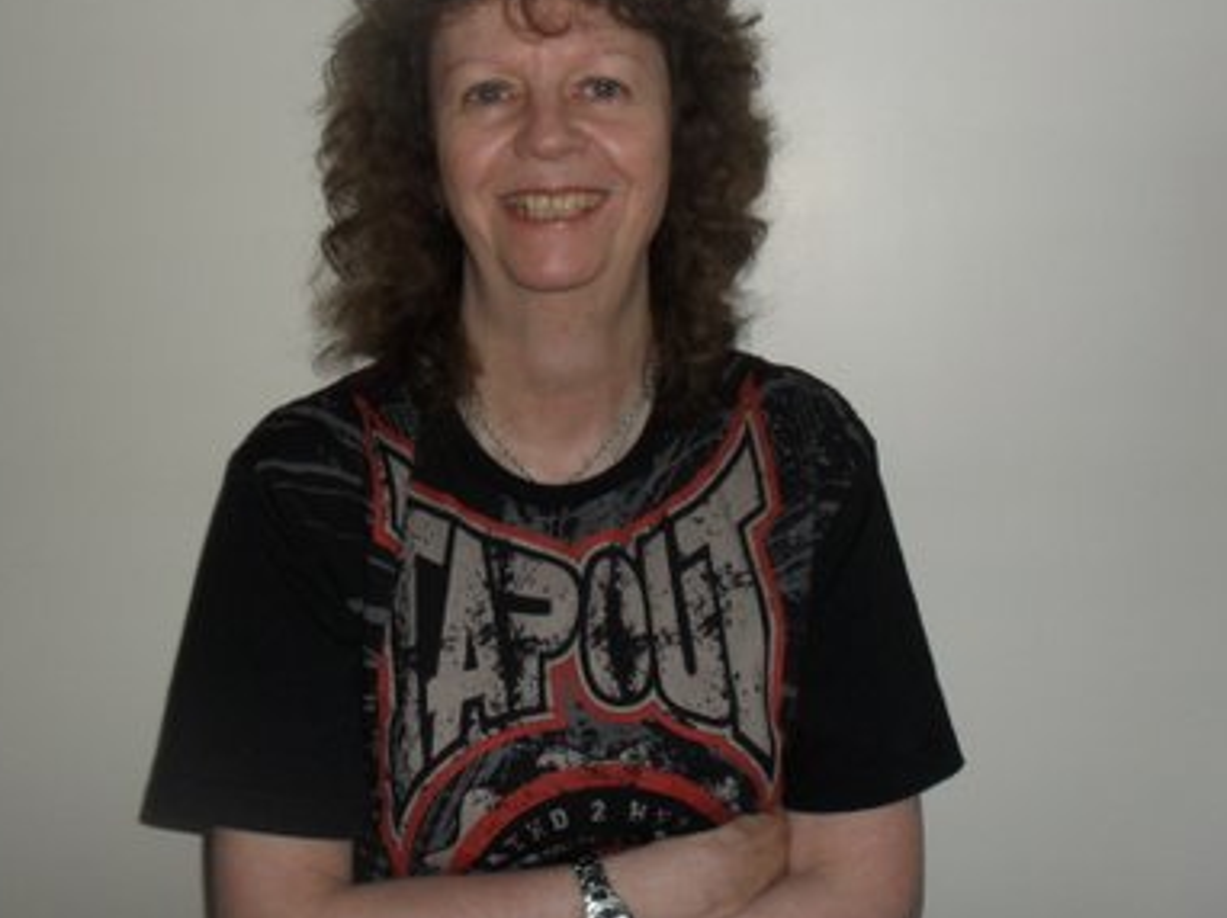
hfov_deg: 43.0
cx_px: 620
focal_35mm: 44
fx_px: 1559
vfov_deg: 32.8
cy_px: 376
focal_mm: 6.3
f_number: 3.2
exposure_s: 1/45
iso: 200
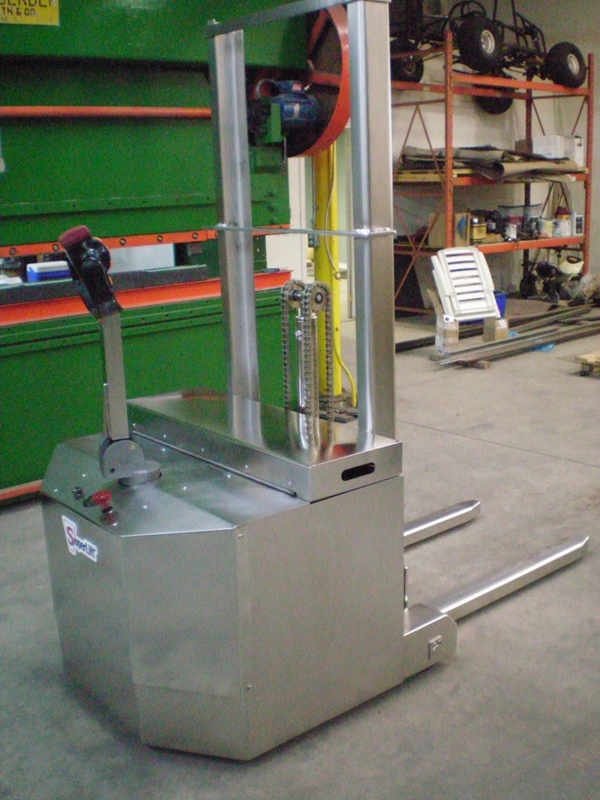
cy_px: 400
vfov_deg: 49.0
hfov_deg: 37.7
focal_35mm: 38
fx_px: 878
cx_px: 300
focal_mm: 6.3
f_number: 3.1
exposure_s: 1/50
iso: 800
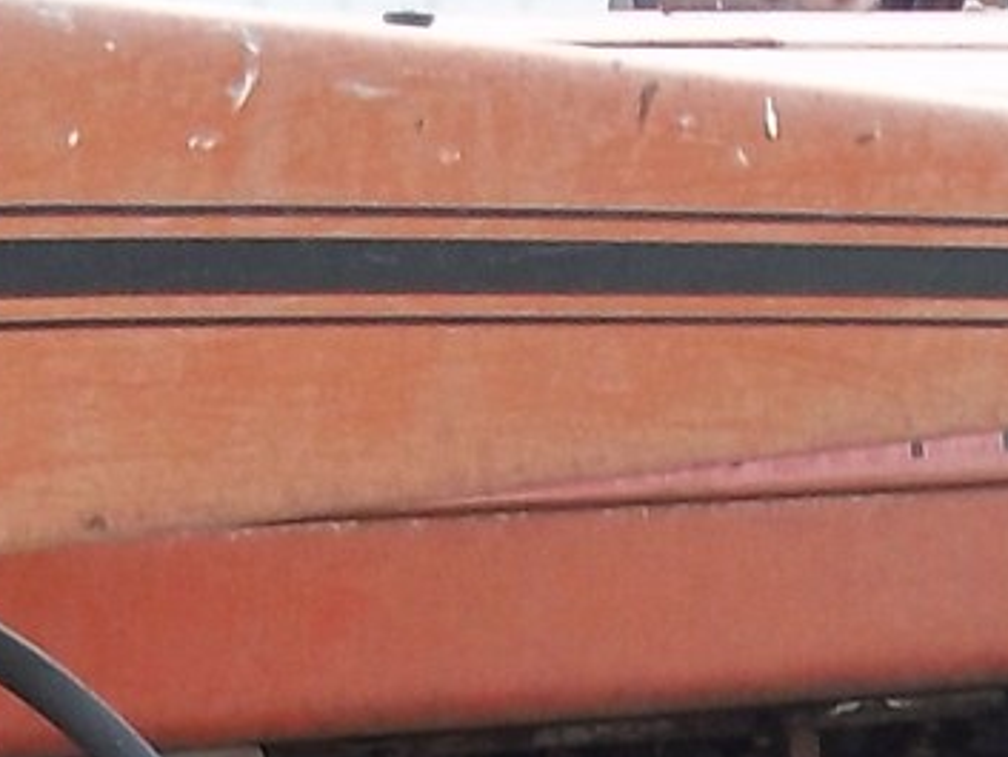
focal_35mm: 209
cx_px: 1054
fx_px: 6088
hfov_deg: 9.4
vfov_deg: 6.8
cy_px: 1605
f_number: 3.1
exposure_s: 1/125
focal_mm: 6.5
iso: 80
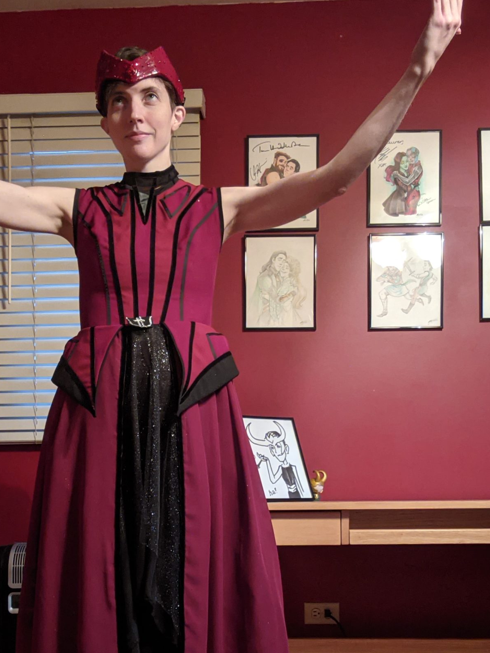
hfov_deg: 32.1
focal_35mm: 45
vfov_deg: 41.1
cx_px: 211
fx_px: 849
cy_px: 472
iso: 619
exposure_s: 1/30
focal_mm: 2.97
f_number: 1.8
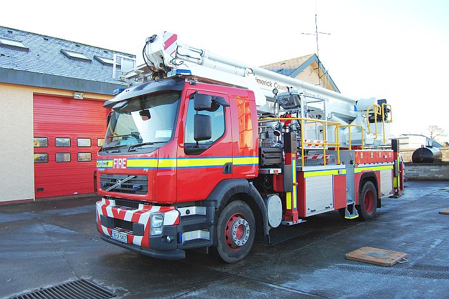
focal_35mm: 27
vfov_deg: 47.9
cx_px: 224
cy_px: 150
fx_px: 337
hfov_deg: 67.4
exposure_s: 1/125
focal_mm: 18
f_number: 5.6
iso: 200
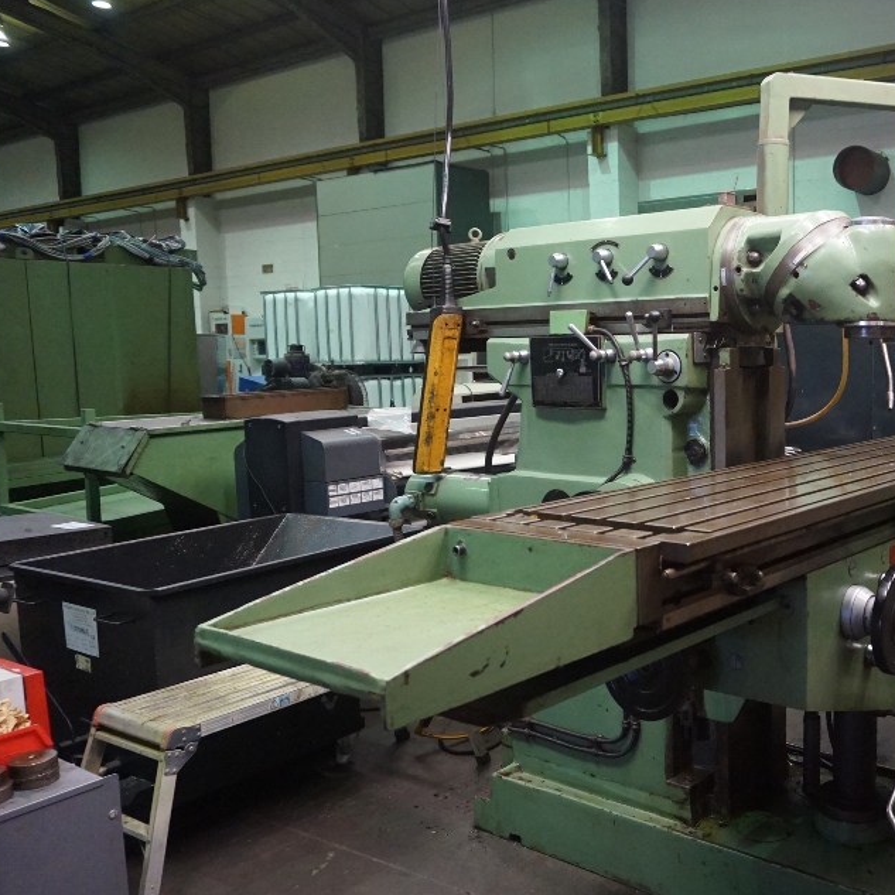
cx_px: 706
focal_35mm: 33
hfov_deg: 47.3
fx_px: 965
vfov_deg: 49.7
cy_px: 452
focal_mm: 16
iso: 2500
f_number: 3.5
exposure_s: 1/160
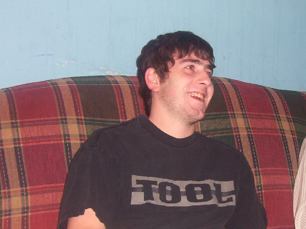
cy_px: 132
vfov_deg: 20.7
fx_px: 628
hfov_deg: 27.4
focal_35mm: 71
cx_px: 174
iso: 140
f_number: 3.16
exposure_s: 1/37.4
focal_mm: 7.88
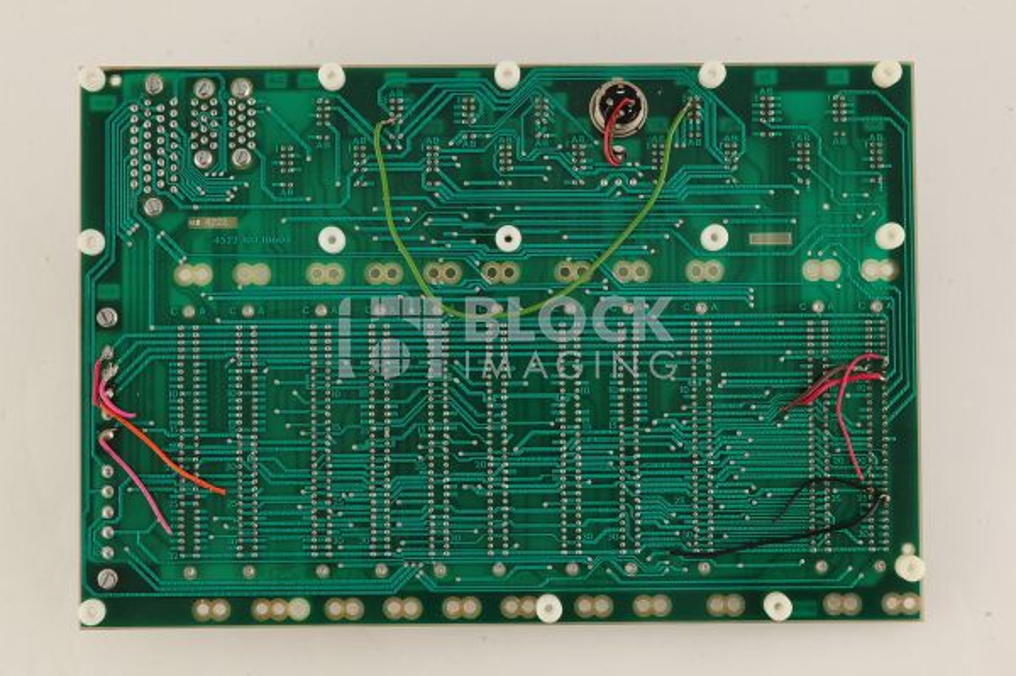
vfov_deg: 26.9
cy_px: 338
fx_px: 1410
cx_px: 508
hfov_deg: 39.6
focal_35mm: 50
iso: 1600
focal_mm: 50
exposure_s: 1/125
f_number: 13
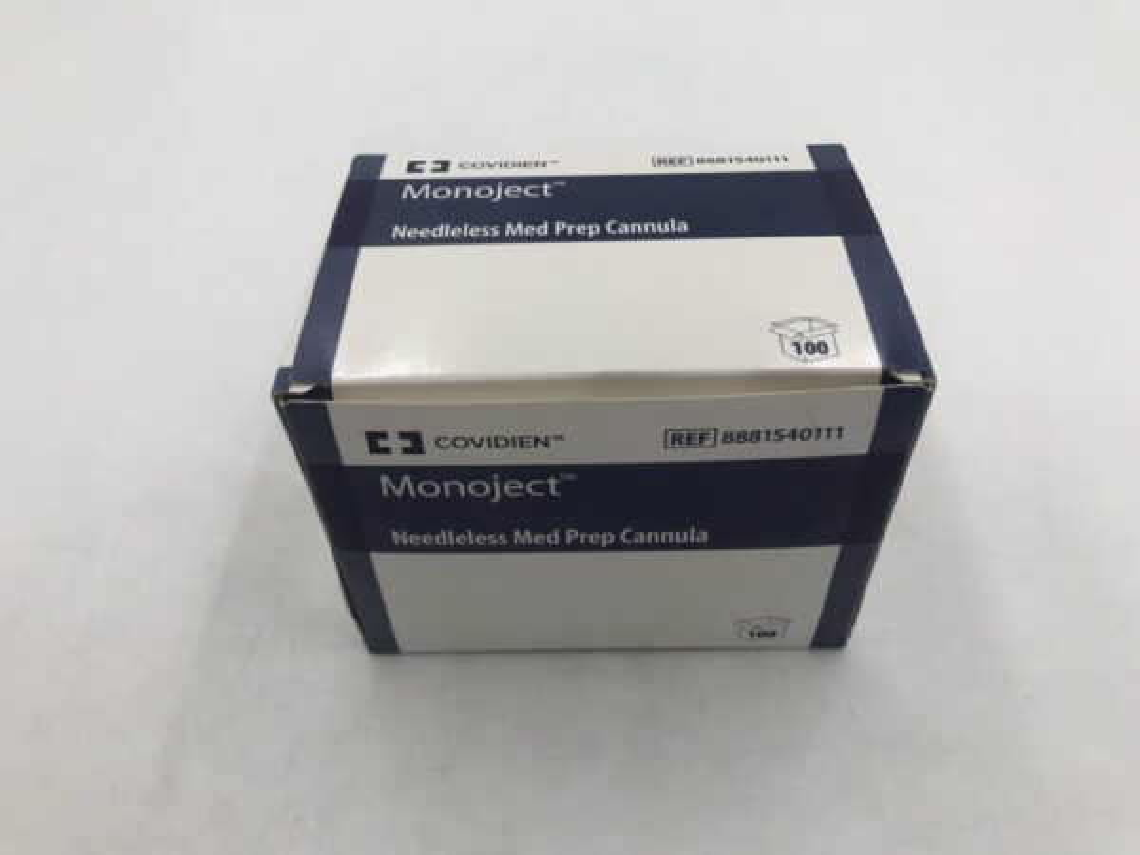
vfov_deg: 49.7
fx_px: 922
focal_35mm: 28
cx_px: 570
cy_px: 428
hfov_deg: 63.4
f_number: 1.8
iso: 20
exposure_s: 1/195
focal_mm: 3.99
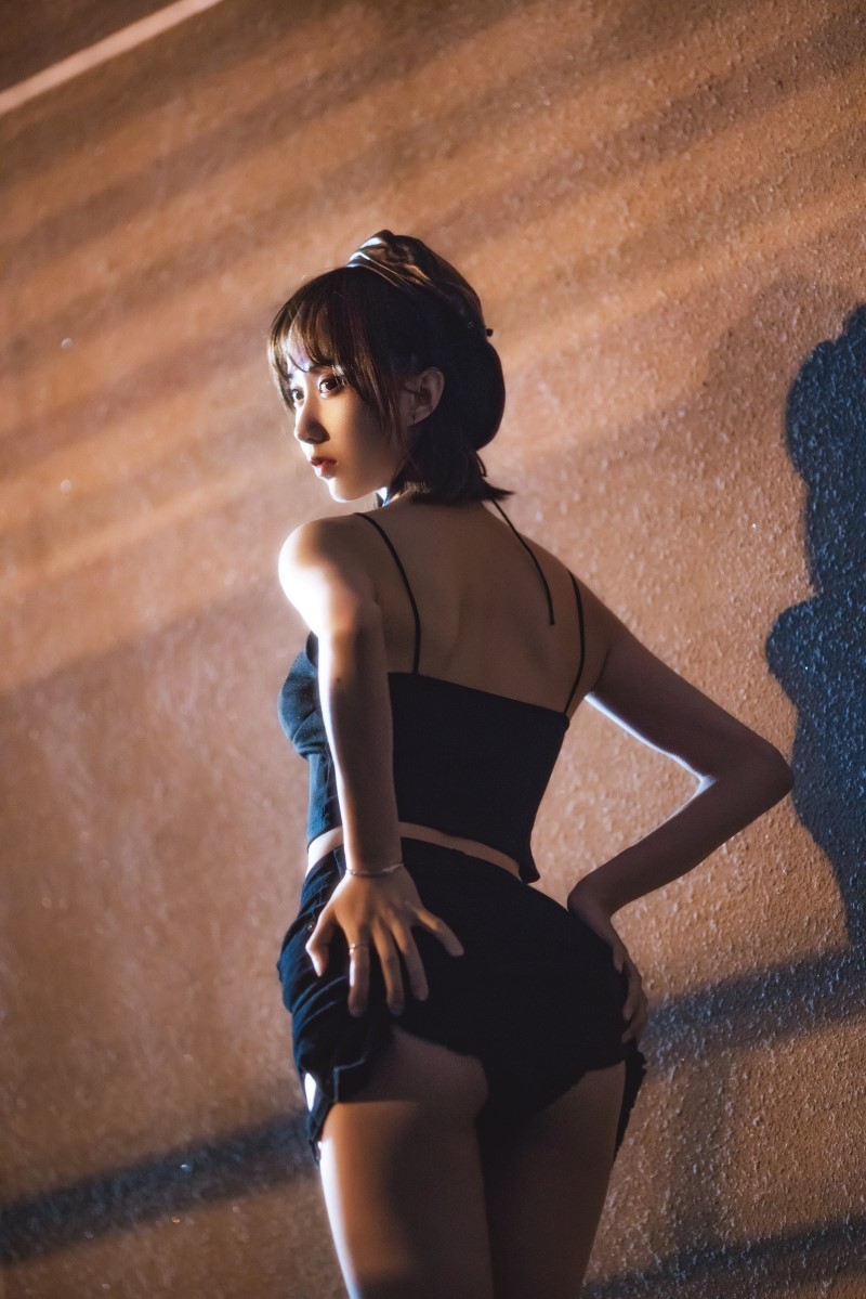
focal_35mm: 135
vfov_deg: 15.2
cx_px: 433
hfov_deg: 10.2
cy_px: 650
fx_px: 4868
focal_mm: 135
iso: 5000
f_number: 2
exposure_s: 1/60
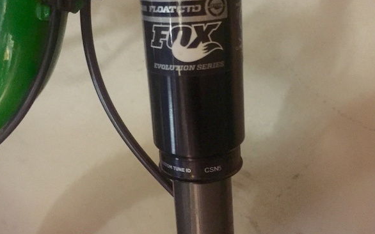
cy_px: 94
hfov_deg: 47.2
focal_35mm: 42
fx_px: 429
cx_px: 186
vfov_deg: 30.4
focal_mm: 4.15
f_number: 2.2
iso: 1000
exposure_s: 1/15
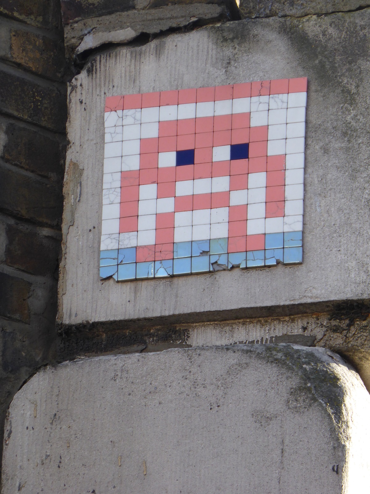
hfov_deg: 3.1
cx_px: 185
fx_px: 6798
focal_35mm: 477
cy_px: 247
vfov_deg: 4.2
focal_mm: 77.4
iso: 125
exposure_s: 1/125
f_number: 6.2
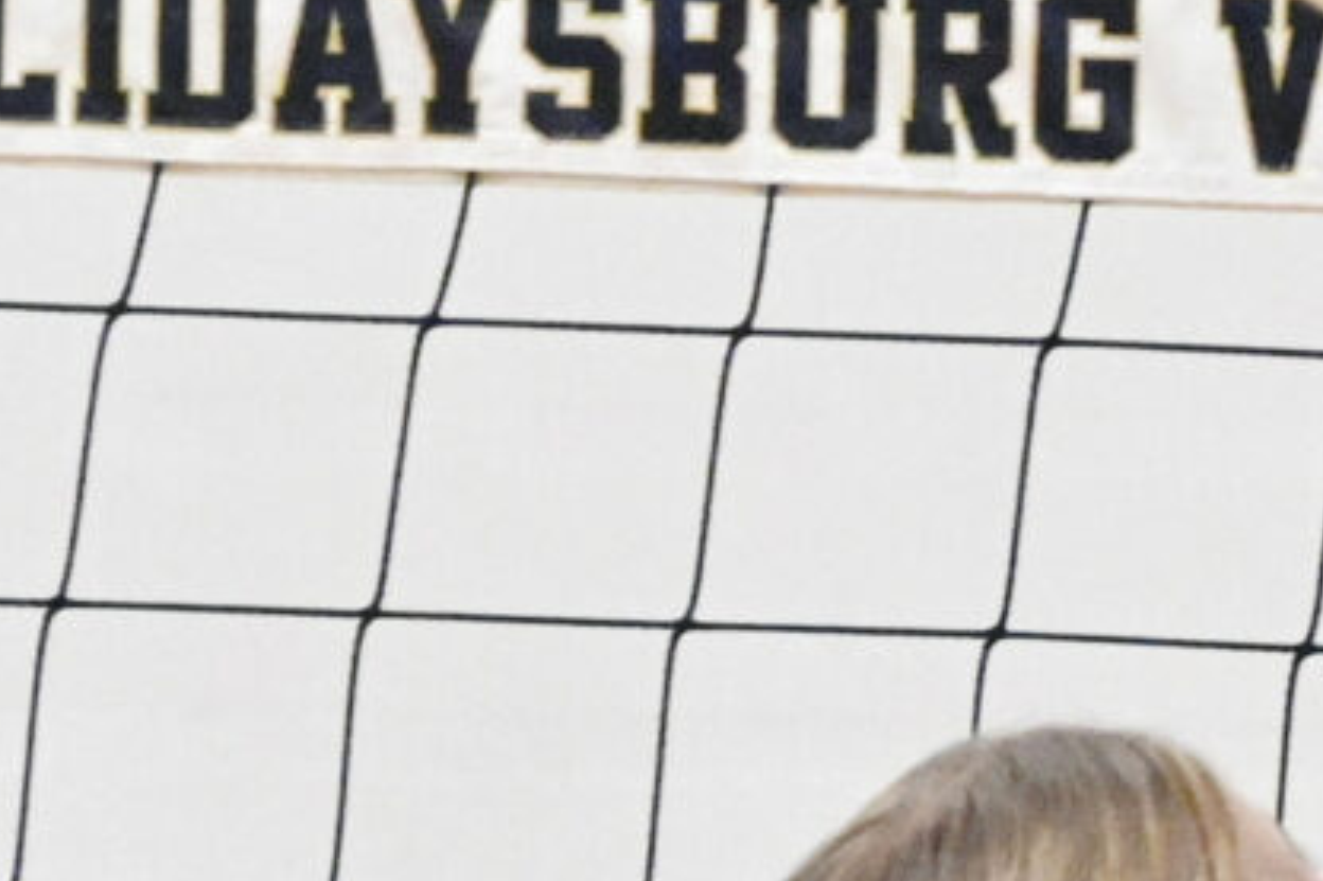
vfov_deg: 1.0
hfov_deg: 1.5
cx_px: 2977
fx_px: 49700
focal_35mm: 1353
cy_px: 997
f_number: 5
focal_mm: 220
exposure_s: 1/1000
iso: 16000
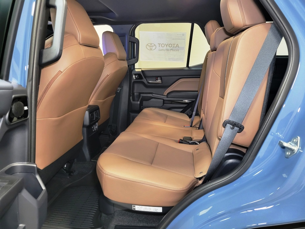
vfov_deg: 53.1
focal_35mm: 26
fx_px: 229
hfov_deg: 67.3
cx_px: 152
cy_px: 114
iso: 640
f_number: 1.8
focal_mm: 5.4
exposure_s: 1/24
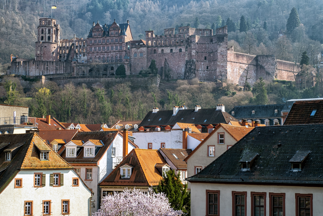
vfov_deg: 20.0
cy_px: 108
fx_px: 610
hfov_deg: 29.7
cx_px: 162
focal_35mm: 68
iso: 160
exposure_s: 1/40
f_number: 9
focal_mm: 45.4
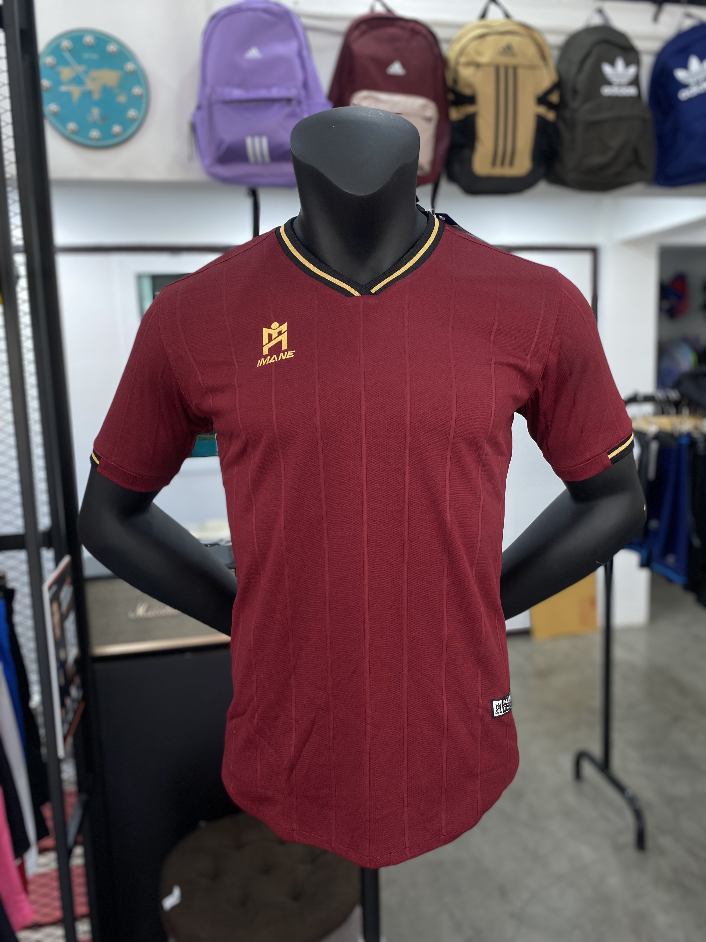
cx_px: 353
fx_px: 707
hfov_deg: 53.1
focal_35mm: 26
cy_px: 471
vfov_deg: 67.3
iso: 125
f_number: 1.8
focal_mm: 4.25
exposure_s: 1/68
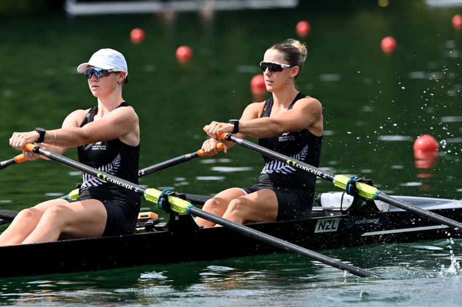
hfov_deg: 4.9
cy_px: 150
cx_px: 183
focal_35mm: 425
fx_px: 5452
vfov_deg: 3.2
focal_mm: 320
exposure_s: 1/1250
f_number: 5.6
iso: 400
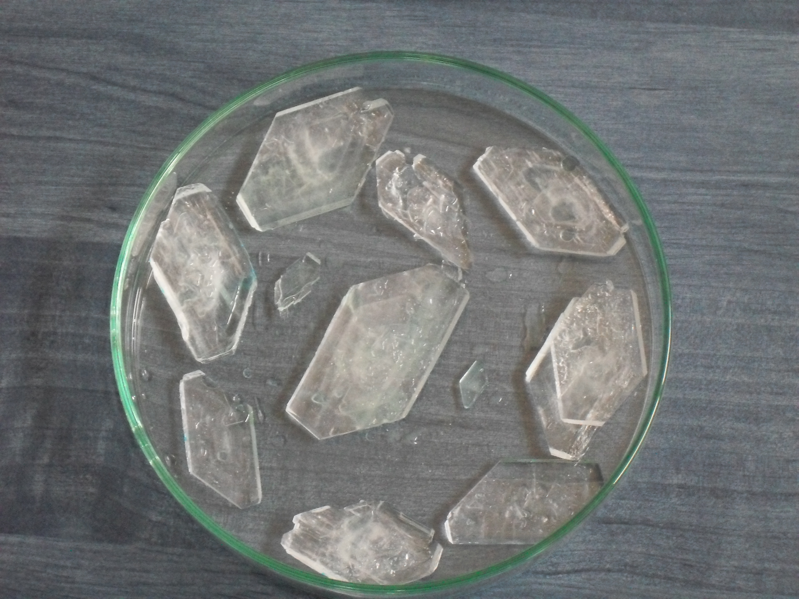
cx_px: 400
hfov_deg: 17.3
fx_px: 2631
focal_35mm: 114
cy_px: 300
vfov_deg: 13.0
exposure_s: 1/20
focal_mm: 18.9
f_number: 5.2
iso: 400
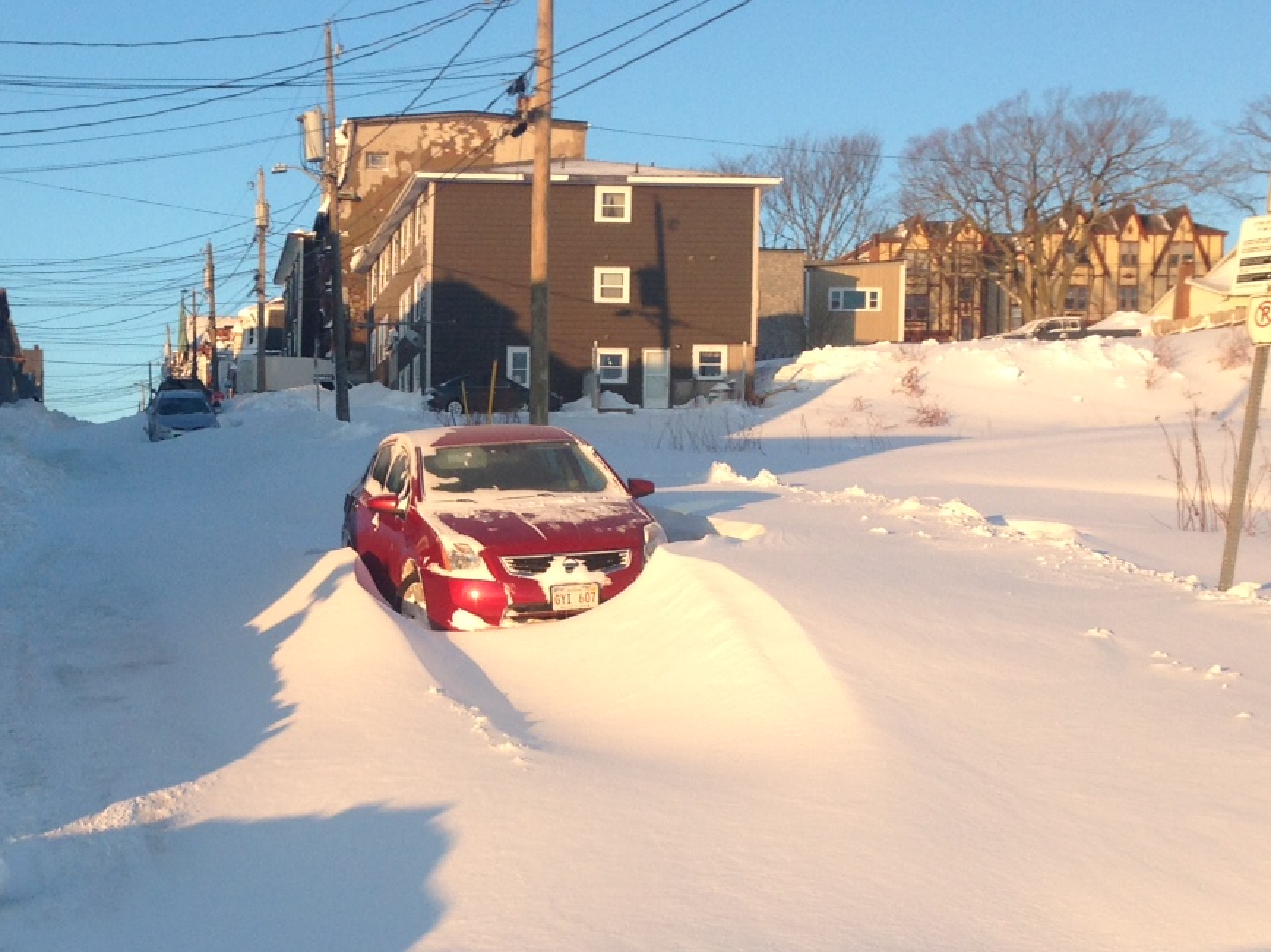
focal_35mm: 62
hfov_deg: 31.0
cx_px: 420
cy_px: 643
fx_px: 2276
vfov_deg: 23.5
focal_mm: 4.12
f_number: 2.4
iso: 50
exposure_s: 1/583
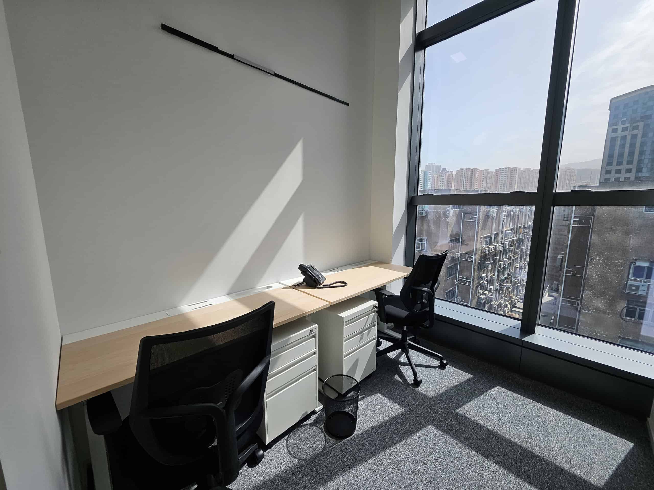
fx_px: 246
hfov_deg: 106.2
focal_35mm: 13
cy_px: 245
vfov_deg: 89.9
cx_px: 327
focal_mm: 1.7
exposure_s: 1/484
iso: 32
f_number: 2.2
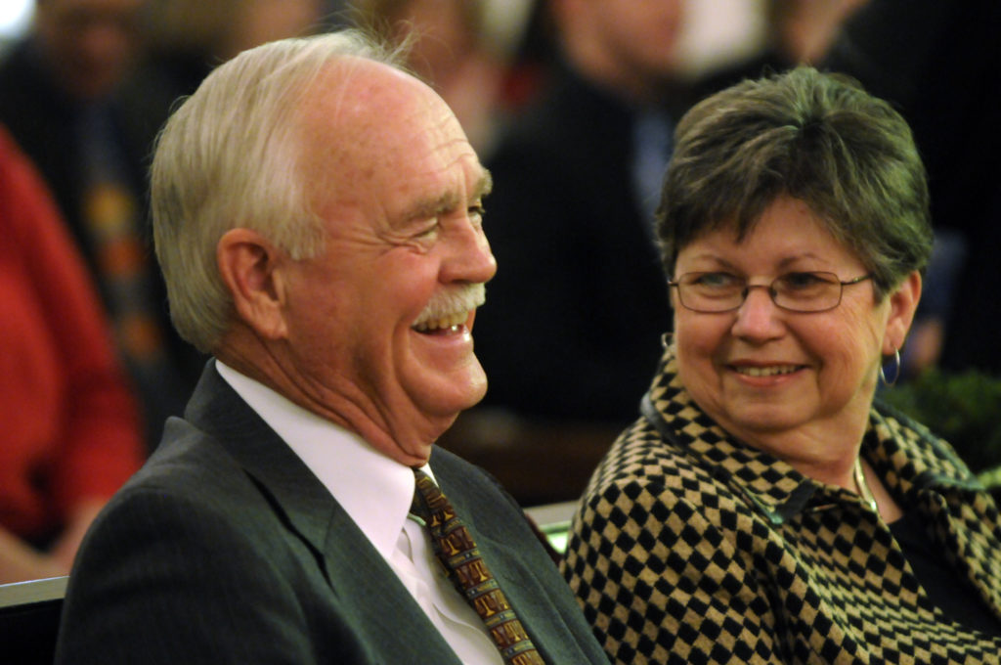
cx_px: 500
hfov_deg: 8.9
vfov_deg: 5.9
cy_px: 332
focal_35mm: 232
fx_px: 6457
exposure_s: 1/125
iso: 3200
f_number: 2.8
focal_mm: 155
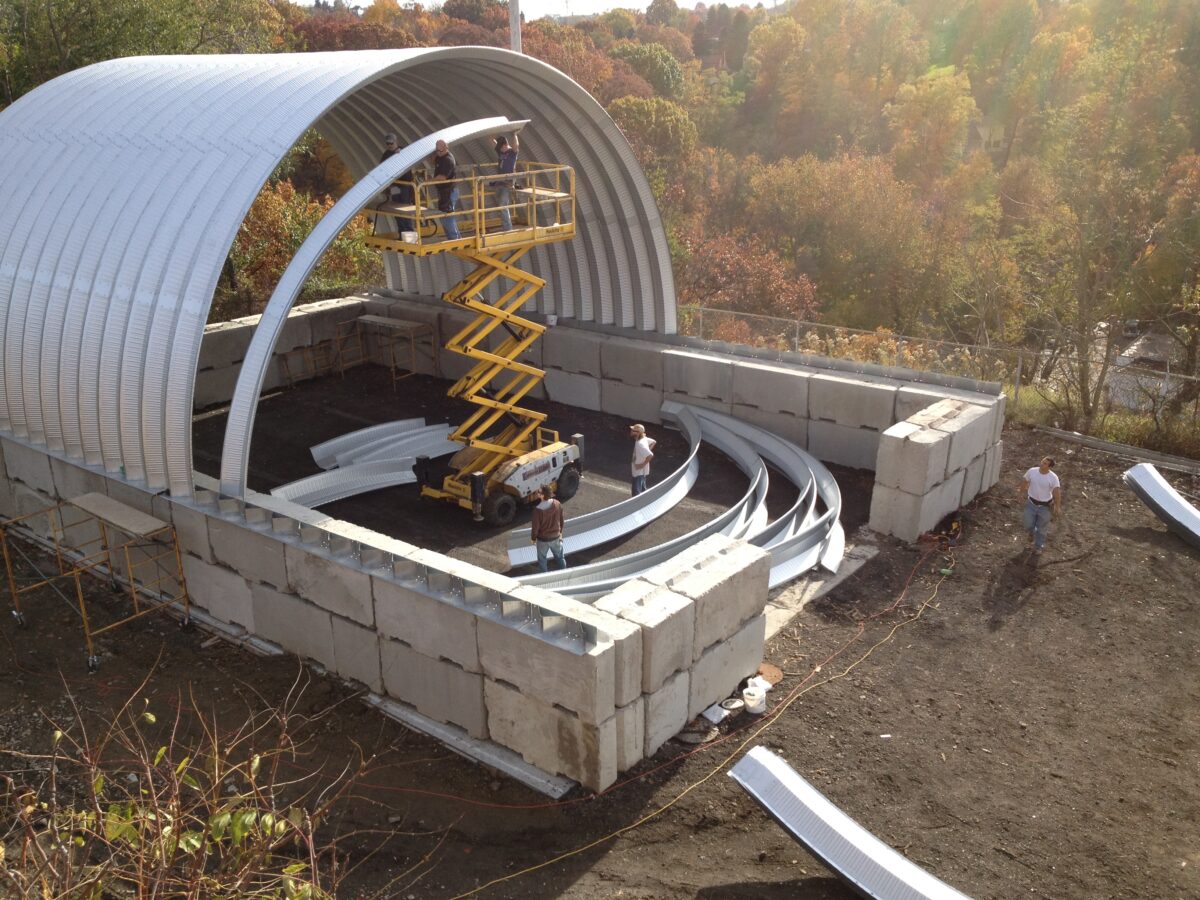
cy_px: 450
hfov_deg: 52.6
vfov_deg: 40.7
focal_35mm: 35
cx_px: 600
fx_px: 1213
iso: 64
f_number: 2.4
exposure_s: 1/789
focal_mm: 4.28
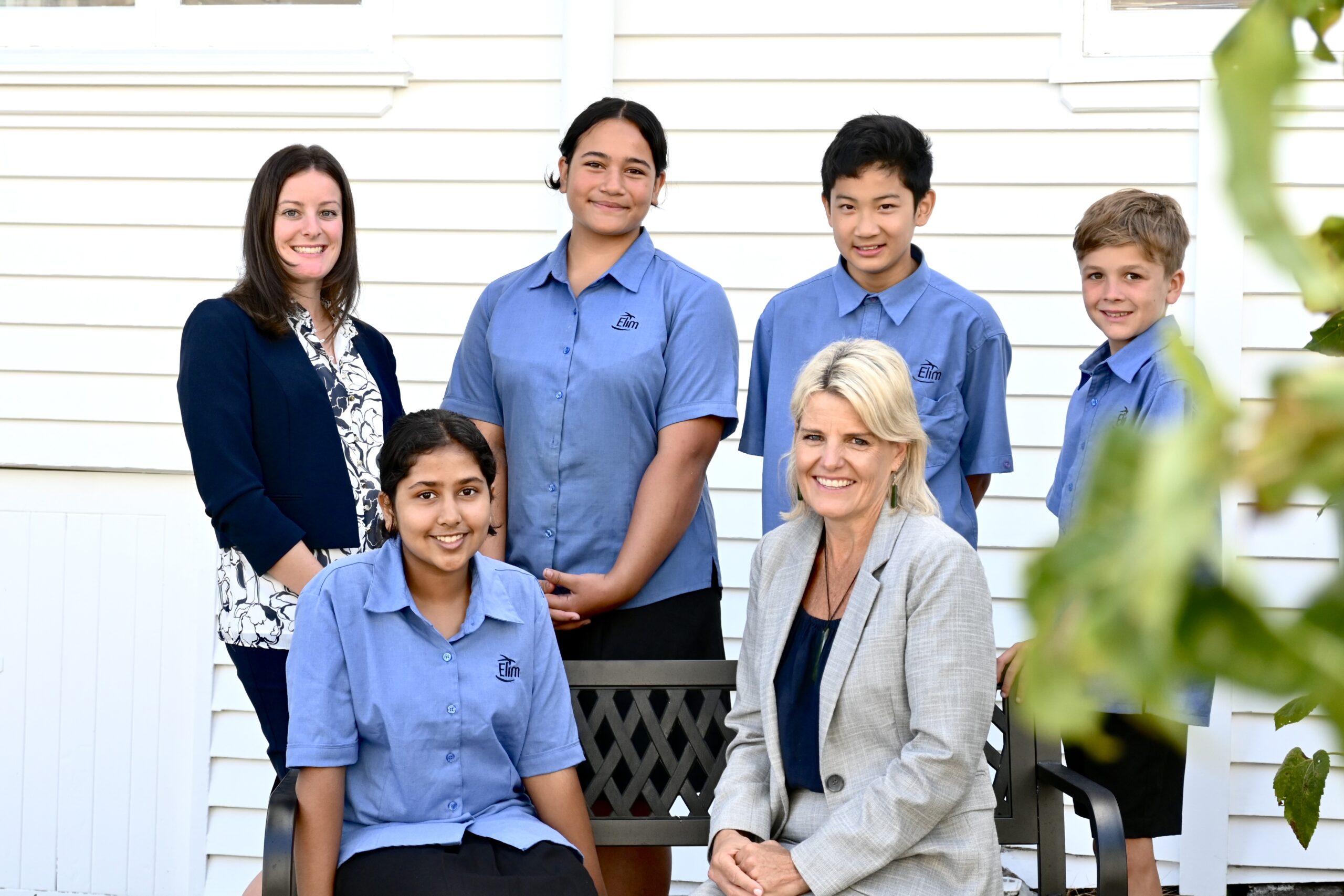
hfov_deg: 32.6
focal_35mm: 62
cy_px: 448
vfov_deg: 22.1
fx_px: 2296
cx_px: 672
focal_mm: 41
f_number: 5.6
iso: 400
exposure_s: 1/200
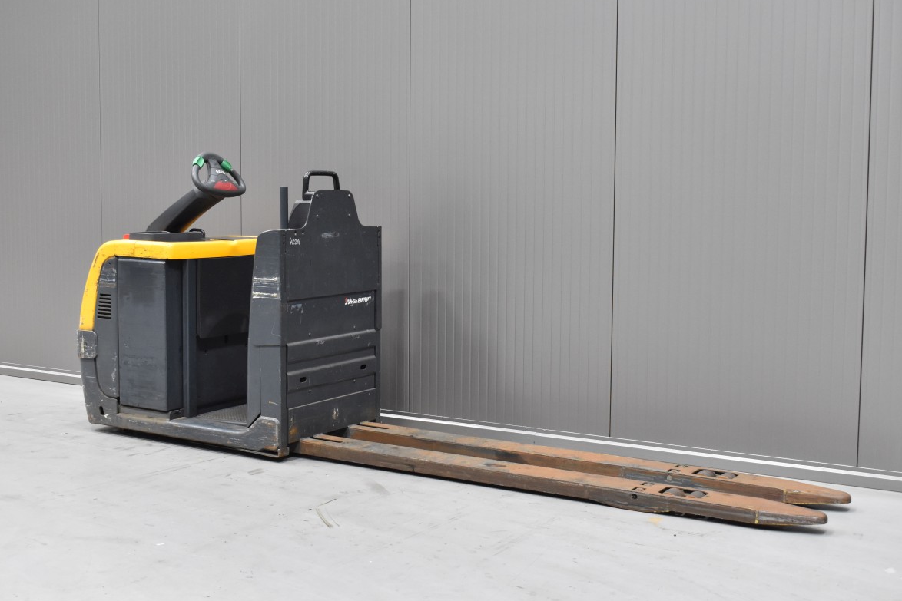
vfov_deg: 29.3
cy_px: 297
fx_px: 1153
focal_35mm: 46
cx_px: 455
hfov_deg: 42.7
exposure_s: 1/30
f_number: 6.3
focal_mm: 30
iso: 1600
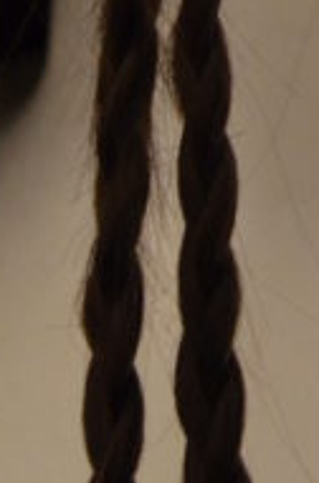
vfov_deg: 11.7
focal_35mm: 171
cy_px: -152
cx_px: 319
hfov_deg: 7.9
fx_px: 2289
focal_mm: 24
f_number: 3.8
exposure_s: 1/30
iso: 1800
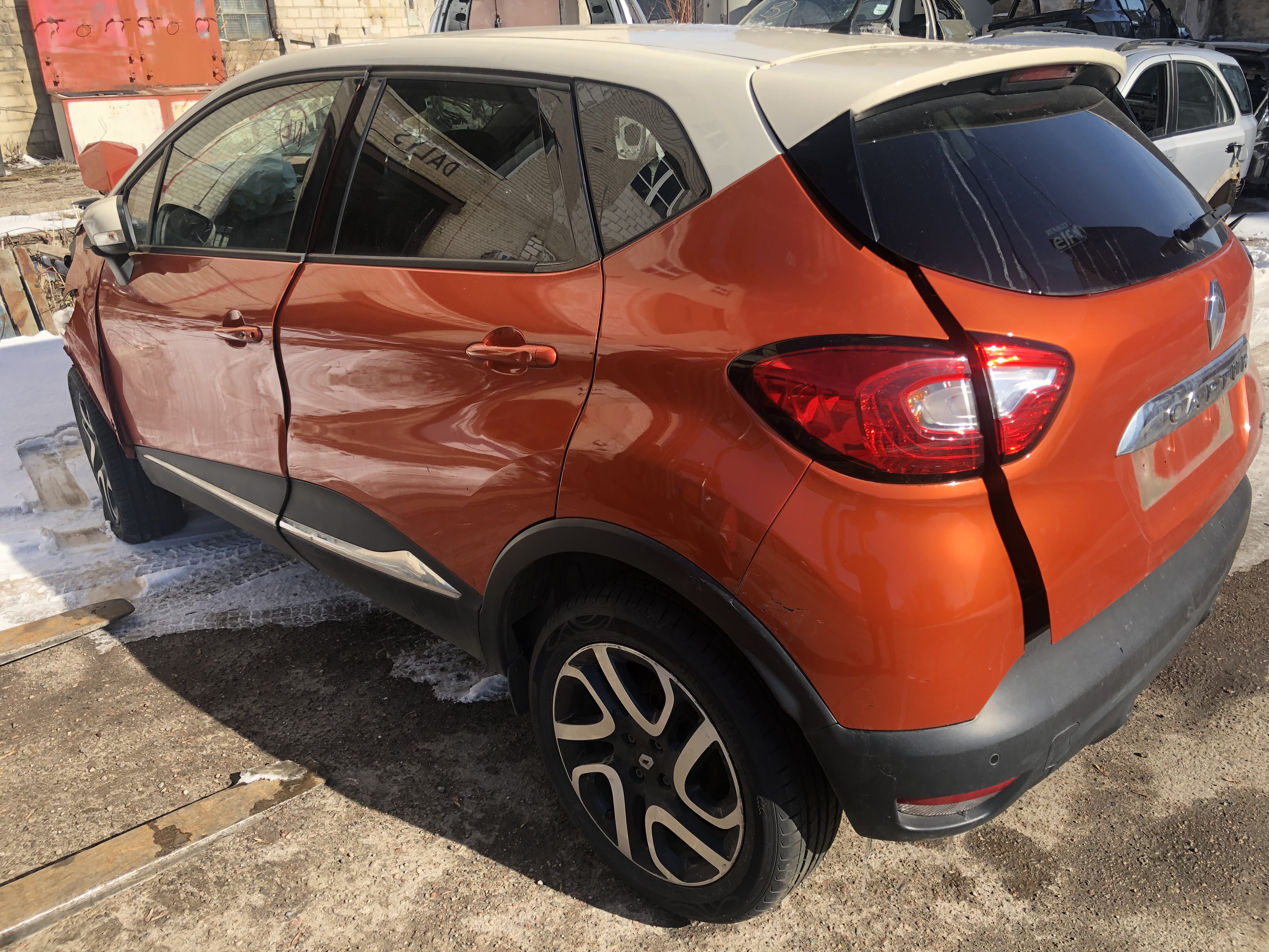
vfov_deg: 49.7
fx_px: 1026
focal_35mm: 28
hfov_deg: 63.4
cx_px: 634
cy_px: 476
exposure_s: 1/747
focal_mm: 3.99
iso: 20
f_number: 1.8
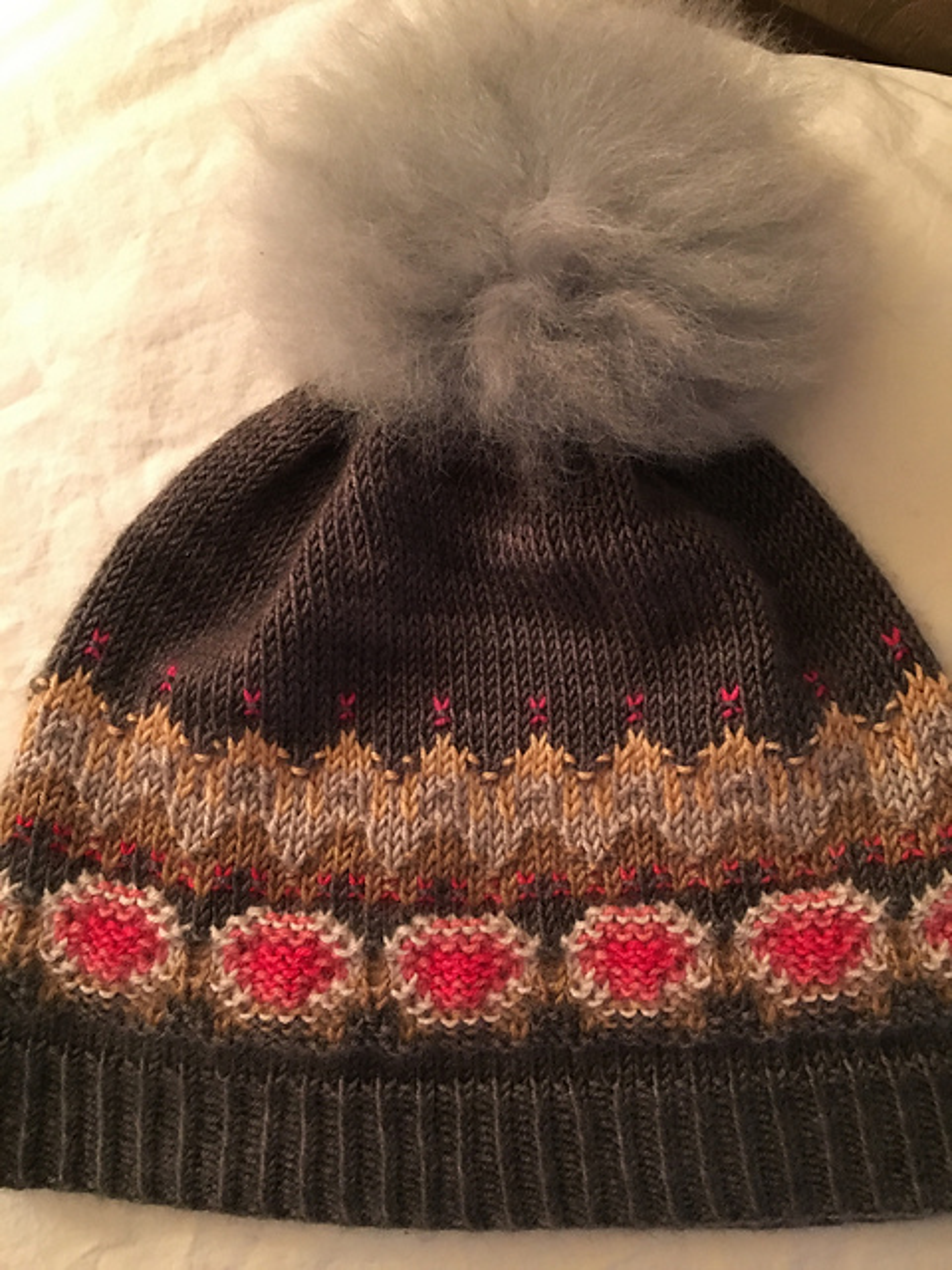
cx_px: 476
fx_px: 1063
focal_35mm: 29
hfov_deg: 48.2
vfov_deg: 61.7
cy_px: 635
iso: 200
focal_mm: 4.15
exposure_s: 1/15
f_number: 2.2
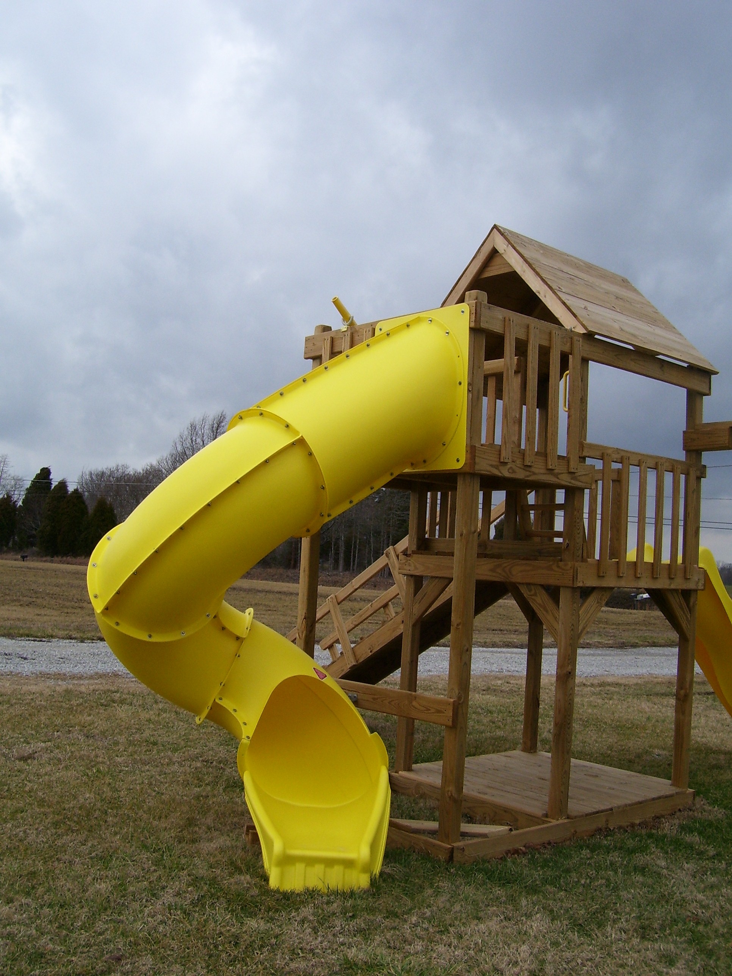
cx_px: 366
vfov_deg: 54.0
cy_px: 488
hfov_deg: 41.8
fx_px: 959
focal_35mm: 34
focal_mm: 5.6
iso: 80
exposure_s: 1/350
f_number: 4.8
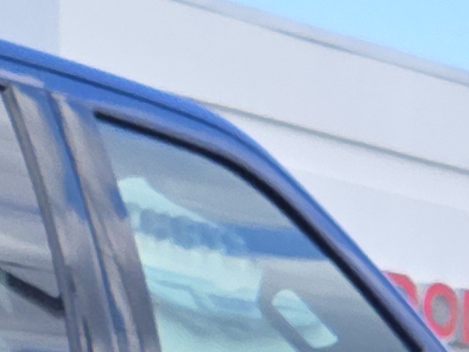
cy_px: 377
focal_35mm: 526
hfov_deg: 3.7
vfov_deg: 2.8
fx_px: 7128
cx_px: -655
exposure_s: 1/536
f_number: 2.4
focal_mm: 7
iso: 25
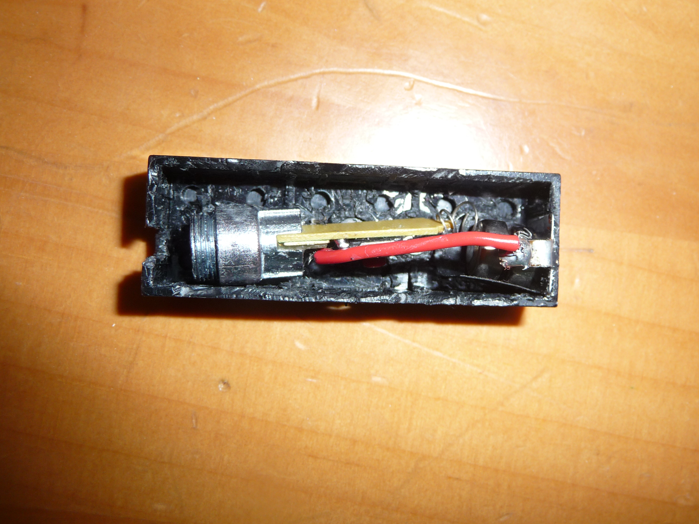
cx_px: 362
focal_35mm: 35
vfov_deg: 40.6
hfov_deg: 52.6
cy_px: 224
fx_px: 707
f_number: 3.4
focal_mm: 5
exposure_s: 1/30
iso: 100
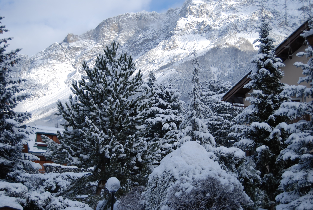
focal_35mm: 51
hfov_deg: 38.8
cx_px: 156
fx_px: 444
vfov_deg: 26.6
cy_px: 105
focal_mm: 34
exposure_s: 1/500
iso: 110
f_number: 4.5
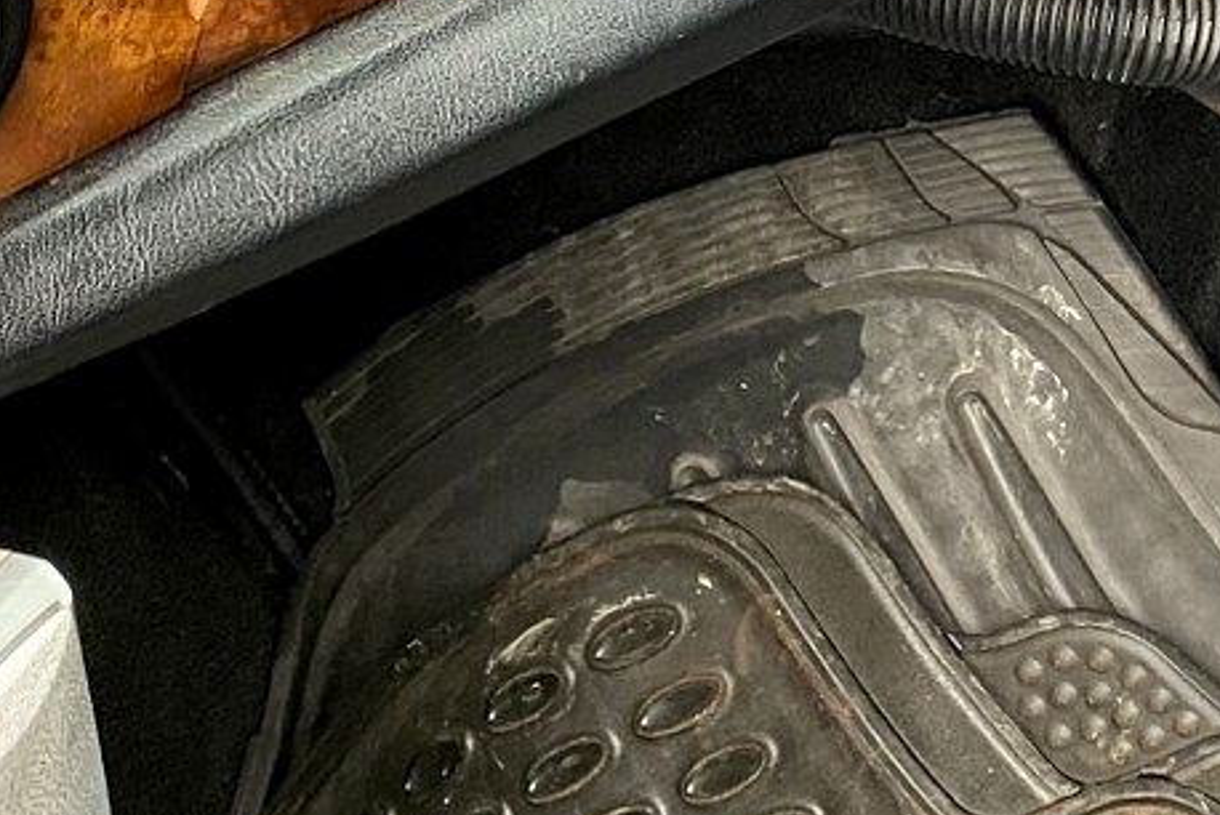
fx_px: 4001
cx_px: 1766
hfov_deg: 16.0
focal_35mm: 118
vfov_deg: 11.5
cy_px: -3
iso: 125
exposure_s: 1/82
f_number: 1.8
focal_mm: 4.25
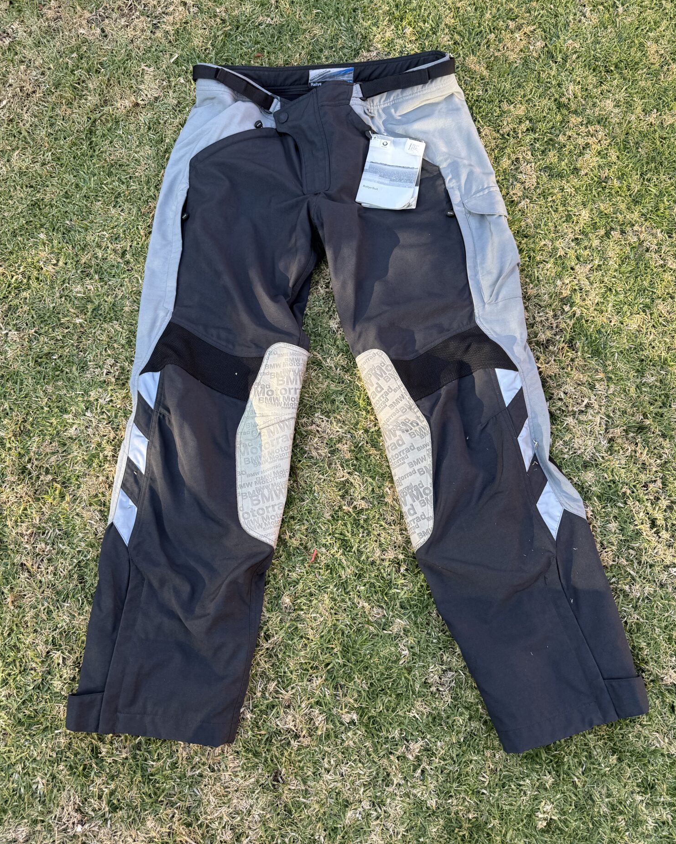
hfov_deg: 54.9
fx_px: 650
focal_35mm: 26
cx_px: 328
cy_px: 394
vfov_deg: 66.0
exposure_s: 1/319
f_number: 1.78
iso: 100
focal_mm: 6.76
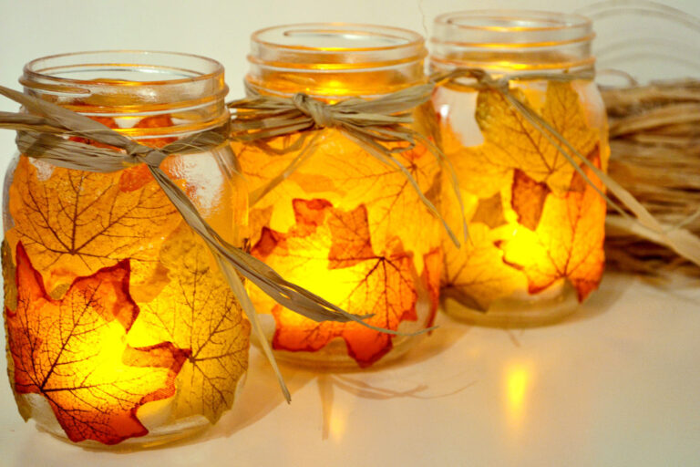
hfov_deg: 24.6
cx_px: 350
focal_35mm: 82
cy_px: 234
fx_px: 1604
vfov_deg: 16.6
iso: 800
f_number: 5.6
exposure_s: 1/5
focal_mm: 55
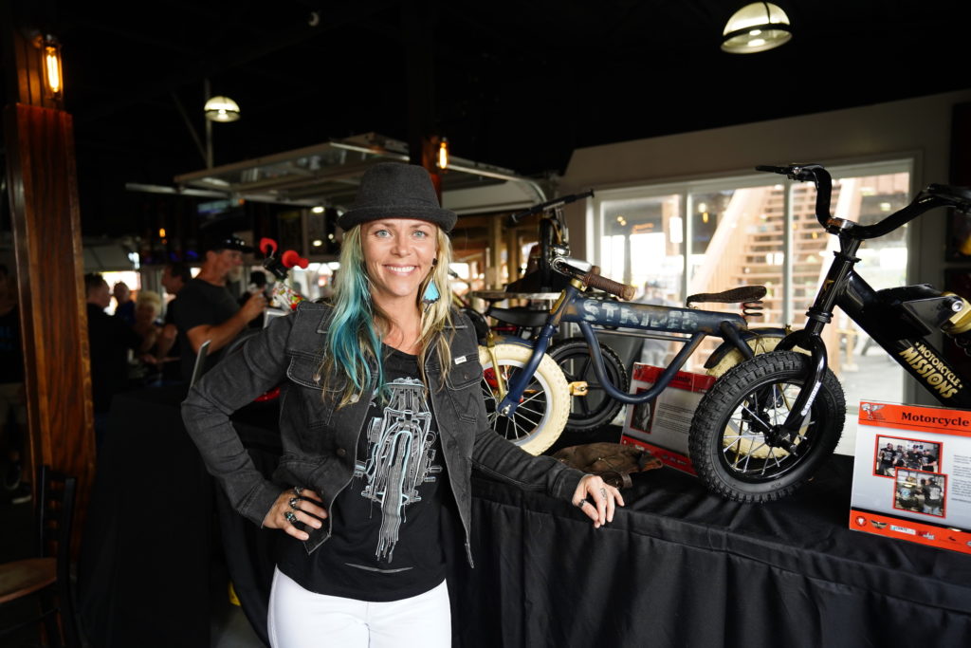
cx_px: 486
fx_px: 620
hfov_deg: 76.1
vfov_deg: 55.1
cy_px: 324
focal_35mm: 23
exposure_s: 1/125
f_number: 2.8
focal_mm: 23
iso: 640
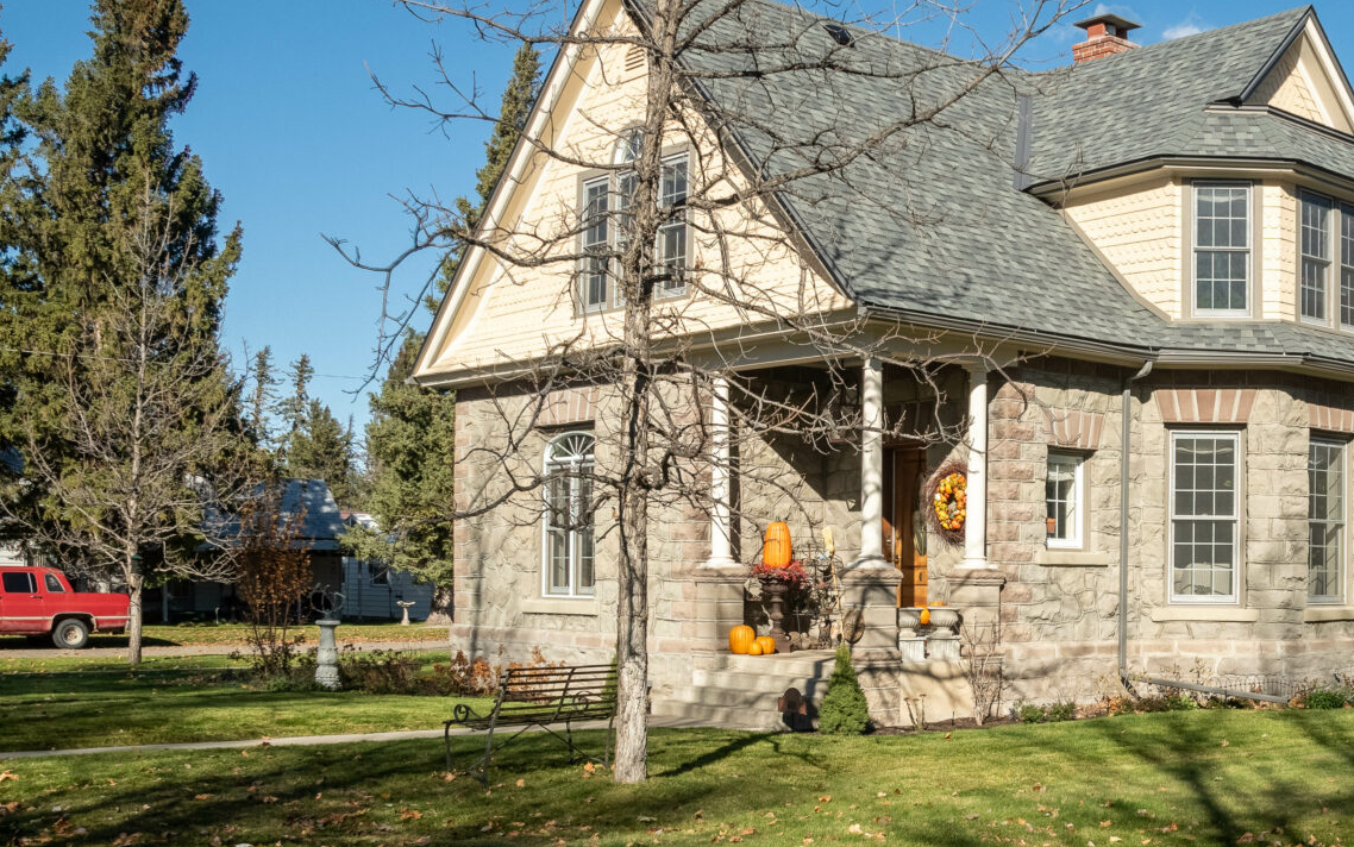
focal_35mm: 44
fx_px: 1624
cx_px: 1065
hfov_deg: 43.3
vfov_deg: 29.0
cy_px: 576
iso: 400
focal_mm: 16
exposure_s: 1/4000
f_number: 8
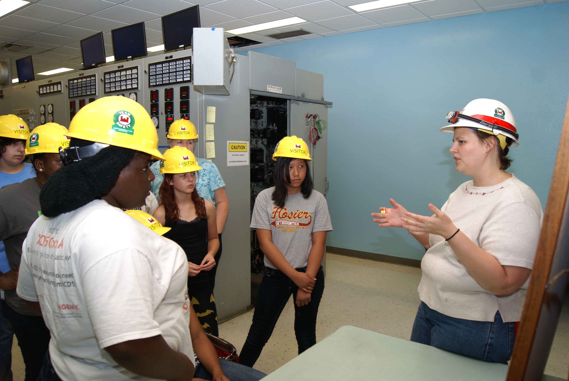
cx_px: 284
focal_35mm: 27
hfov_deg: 67.3
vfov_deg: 48.0
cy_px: 190
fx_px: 427
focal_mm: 18
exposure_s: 1/60
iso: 400
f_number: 5.6
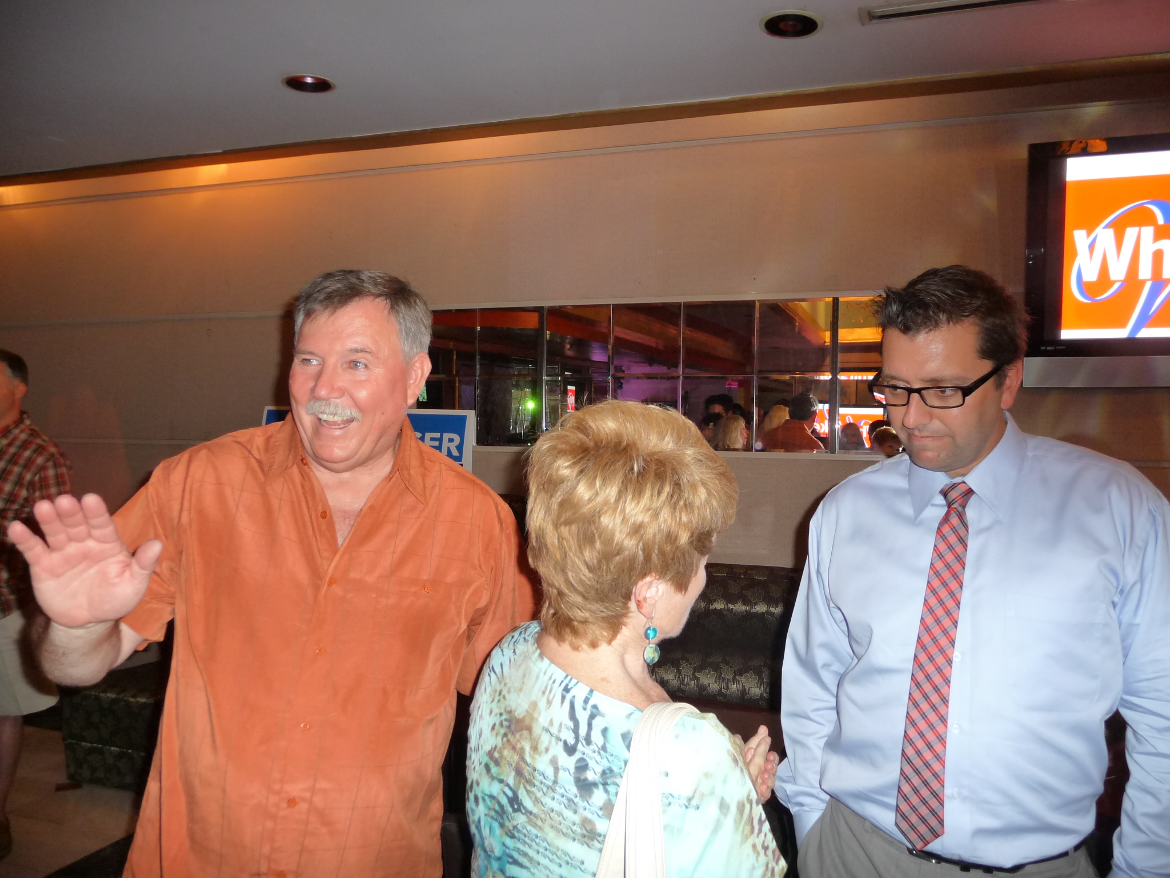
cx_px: 585
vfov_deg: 49.7
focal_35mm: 28
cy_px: 439
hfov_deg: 63.4
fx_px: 946
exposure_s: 1/30
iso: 250
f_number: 3.3
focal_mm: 4.7
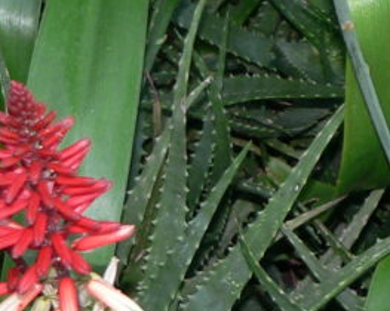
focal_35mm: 266
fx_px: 3068
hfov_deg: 7.1
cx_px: 605
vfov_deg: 5.8
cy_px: 210
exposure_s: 1/60
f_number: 2.8
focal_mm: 11.6
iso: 100
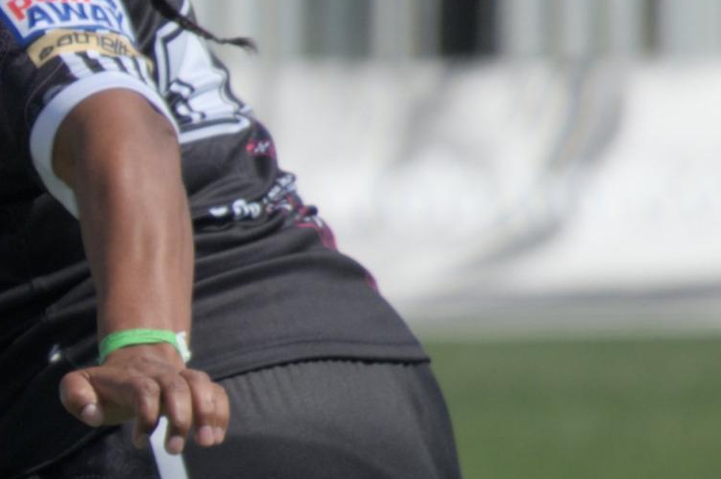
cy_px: 358
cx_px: -721
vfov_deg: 1.0
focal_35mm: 1325
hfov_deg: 1.6
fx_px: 26513
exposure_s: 1/2000
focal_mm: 200
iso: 200
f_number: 4
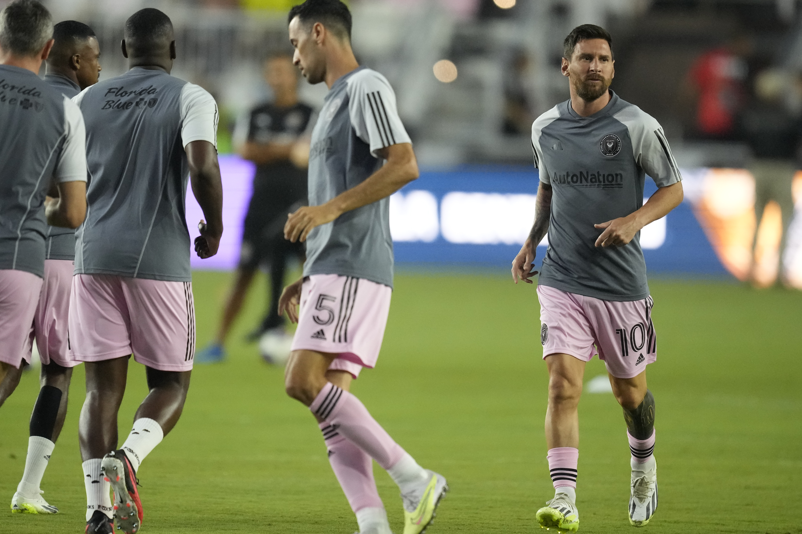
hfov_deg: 3.3
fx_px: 14056
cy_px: 267
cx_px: 385
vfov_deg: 2.2
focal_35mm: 631
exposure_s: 1/2000
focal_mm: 400
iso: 5000
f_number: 2.8
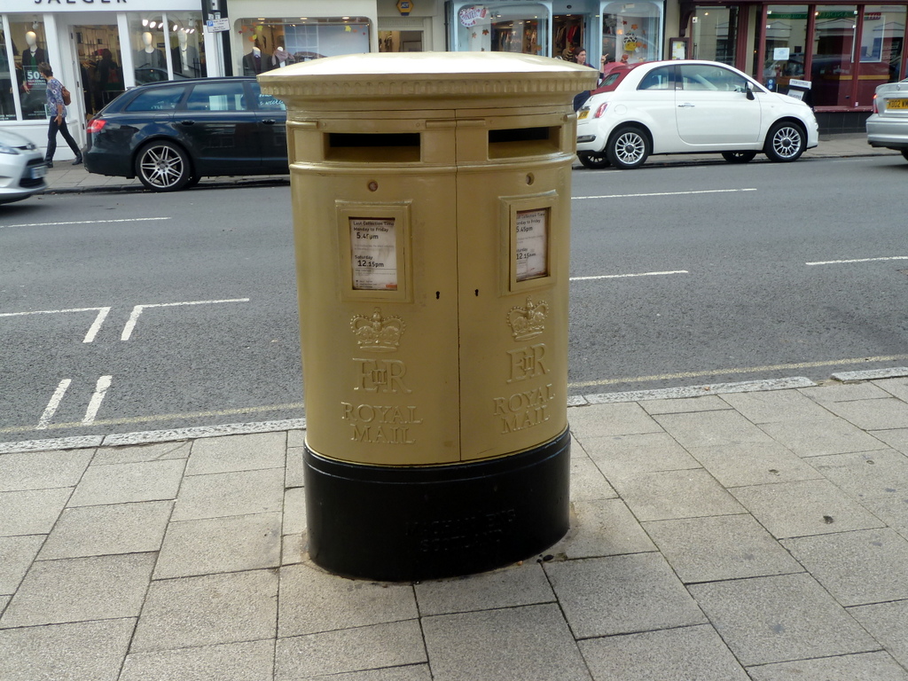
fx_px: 918
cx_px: 454
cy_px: 340
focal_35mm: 35
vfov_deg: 40.7
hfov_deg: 52.6
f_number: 4
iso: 80
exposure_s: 1/100
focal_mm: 5.7
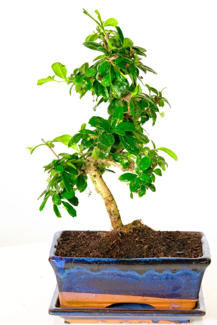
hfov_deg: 12.7
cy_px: 165
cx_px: 108
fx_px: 976
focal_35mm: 108
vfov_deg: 18.9
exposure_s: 1/13
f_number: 13
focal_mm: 70.5
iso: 2500
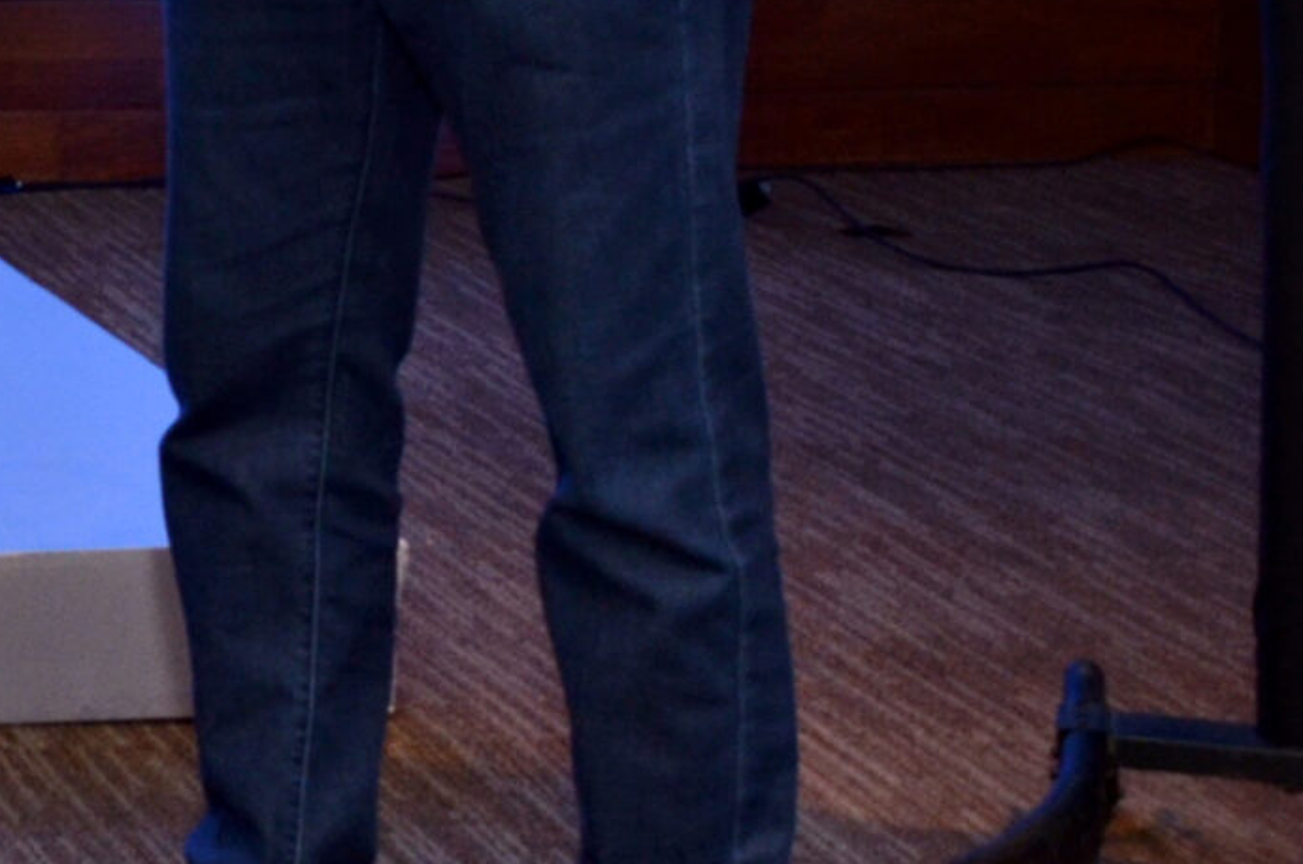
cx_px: -1052
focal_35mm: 100
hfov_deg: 16.9
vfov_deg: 13.2
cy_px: -208
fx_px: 3613
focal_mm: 18
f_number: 4.5
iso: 640
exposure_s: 1/80
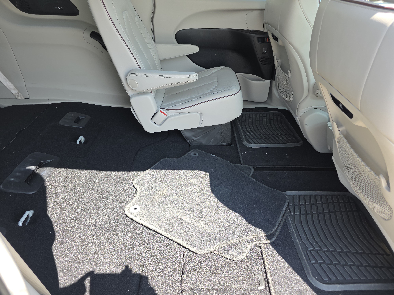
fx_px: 262
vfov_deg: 58.9
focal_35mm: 23
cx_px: 197
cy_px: 148
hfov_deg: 73.9
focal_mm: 6.3
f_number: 1.7
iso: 40
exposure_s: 1/180
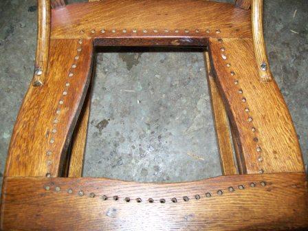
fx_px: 320
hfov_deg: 51.4
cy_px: 116
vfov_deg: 39.7
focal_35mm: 36
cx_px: 154
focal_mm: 6
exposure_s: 1/125
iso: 200
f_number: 2.7
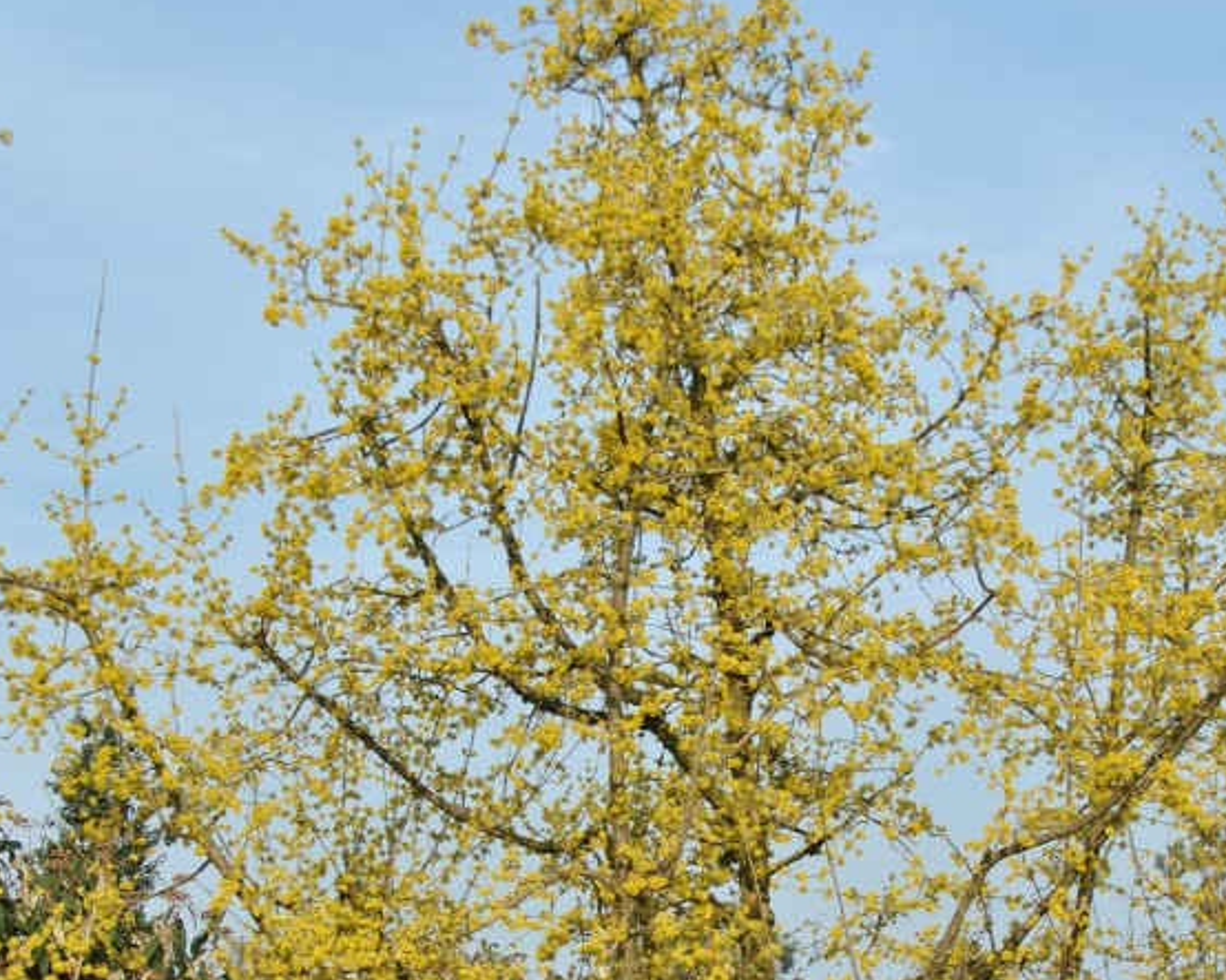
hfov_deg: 19.3
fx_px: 3592
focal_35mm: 99
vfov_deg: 15.4
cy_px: 816
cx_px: 742
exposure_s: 1/200
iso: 100
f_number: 9
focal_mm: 36
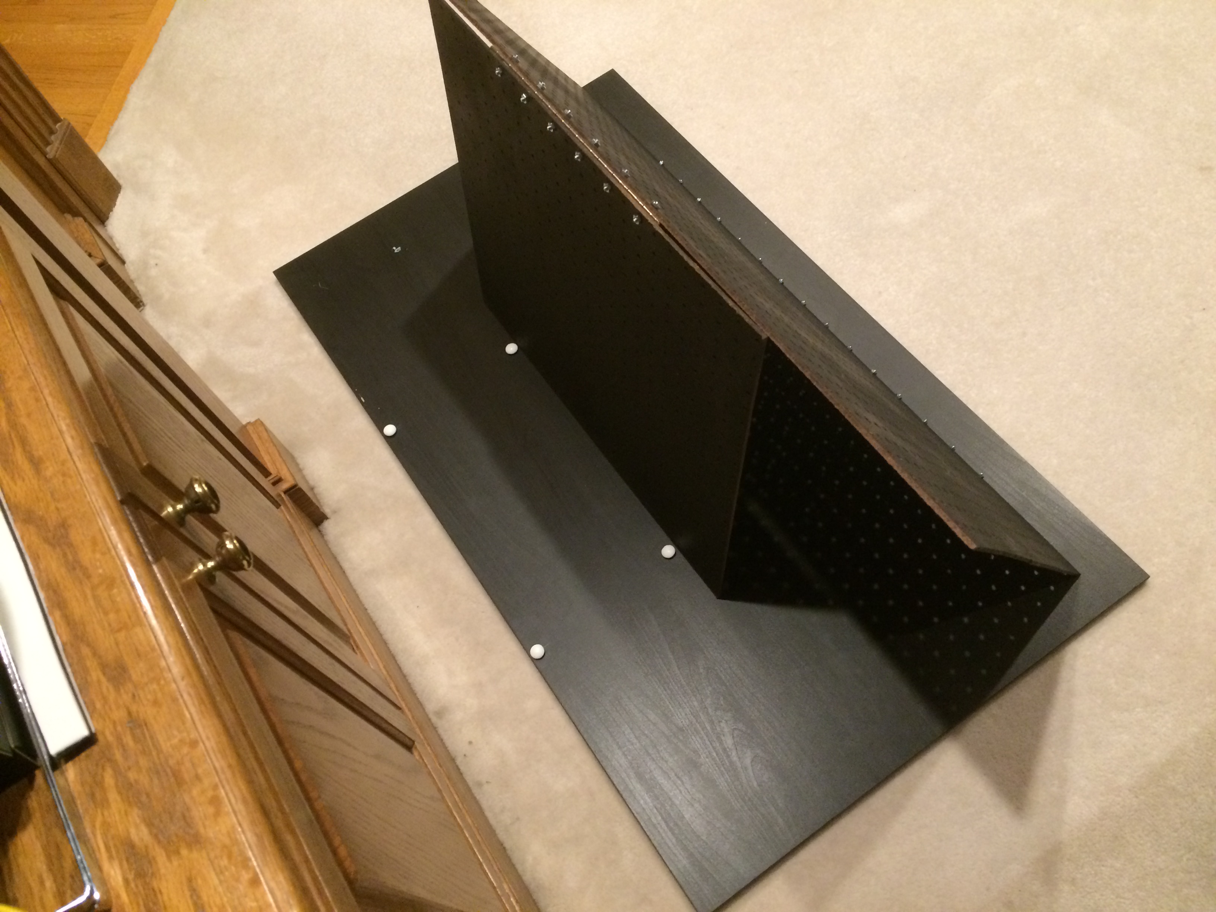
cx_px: 608
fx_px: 1019
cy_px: 456
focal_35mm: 29
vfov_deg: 48.2
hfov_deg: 61.7
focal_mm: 4.15
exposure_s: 1/20
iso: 320
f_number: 2.2
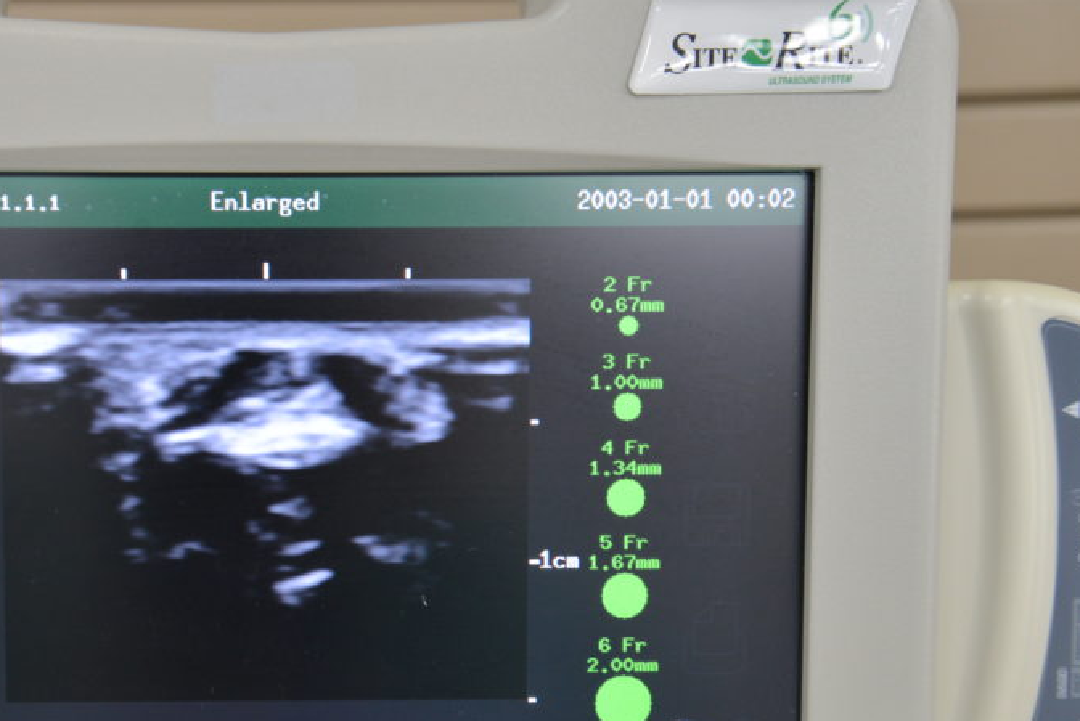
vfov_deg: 20.2
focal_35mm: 67
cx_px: 304
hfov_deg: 29.7
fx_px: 2011
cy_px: 530
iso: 1000
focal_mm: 44
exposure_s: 1/60
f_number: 6.3
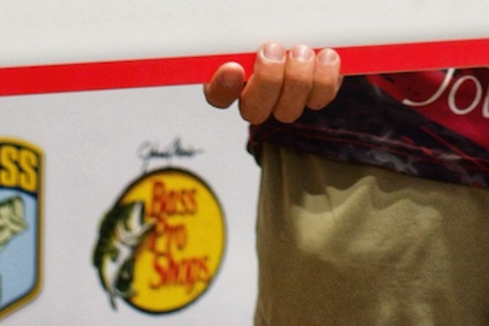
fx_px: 3099
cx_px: 421
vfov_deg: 5.9
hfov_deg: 9.0
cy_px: -312
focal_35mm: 228
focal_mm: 35
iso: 640
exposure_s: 1/80
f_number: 4.5
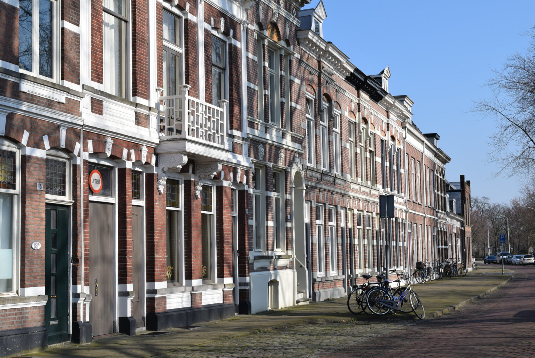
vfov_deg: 25.1
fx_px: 803
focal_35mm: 54
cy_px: 179
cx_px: 268
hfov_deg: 36.8
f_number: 10
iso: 200
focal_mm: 36
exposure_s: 1/400
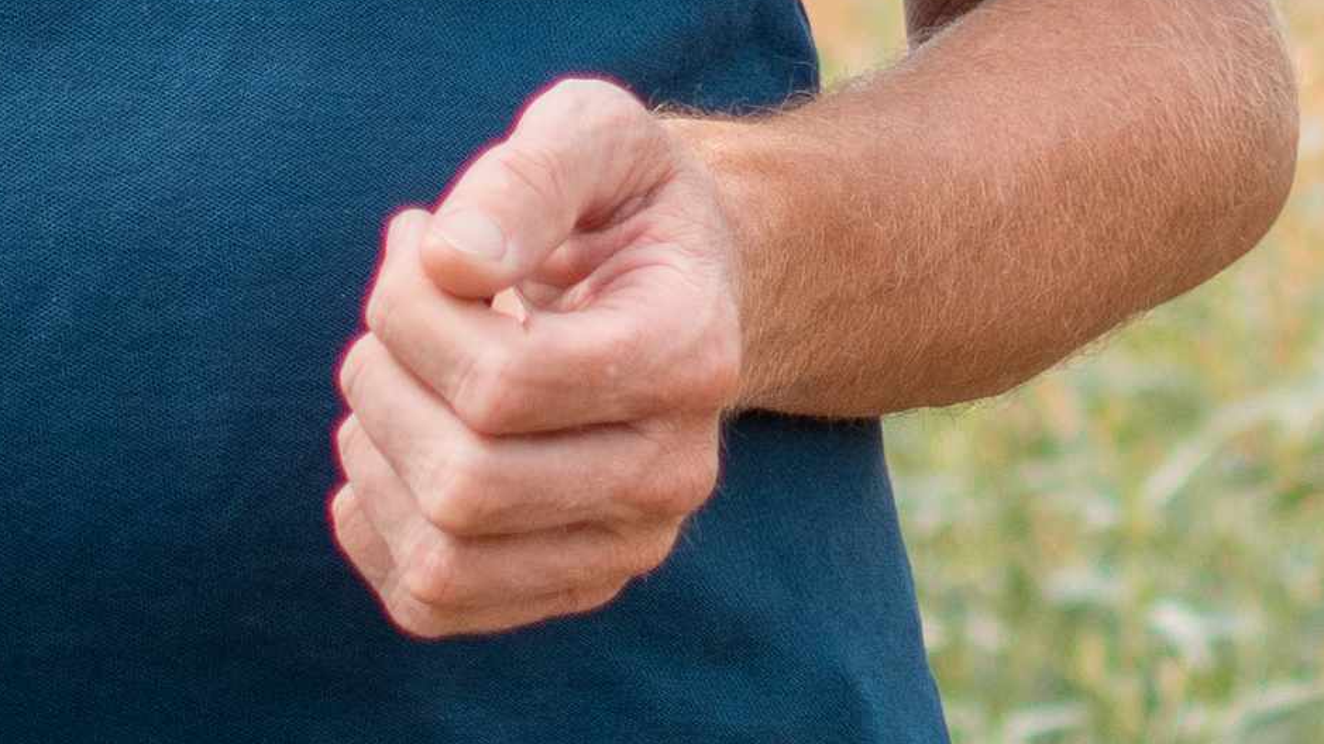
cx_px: 1155
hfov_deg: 6.7
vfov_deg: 3.7
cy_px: -1170
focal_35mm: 323
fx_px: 11339
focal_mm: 35
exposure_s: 1/4000
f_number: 1.8
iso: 100
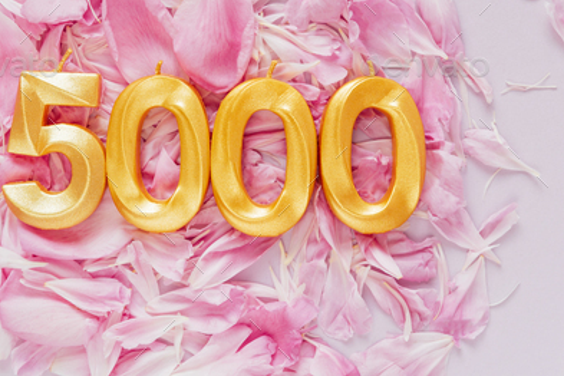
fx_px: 1645
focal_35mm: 105
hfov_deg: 19.4
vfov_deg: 13.0
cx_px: 205
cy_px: 133
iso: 500
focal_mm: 70
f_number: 4
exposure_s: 1/160
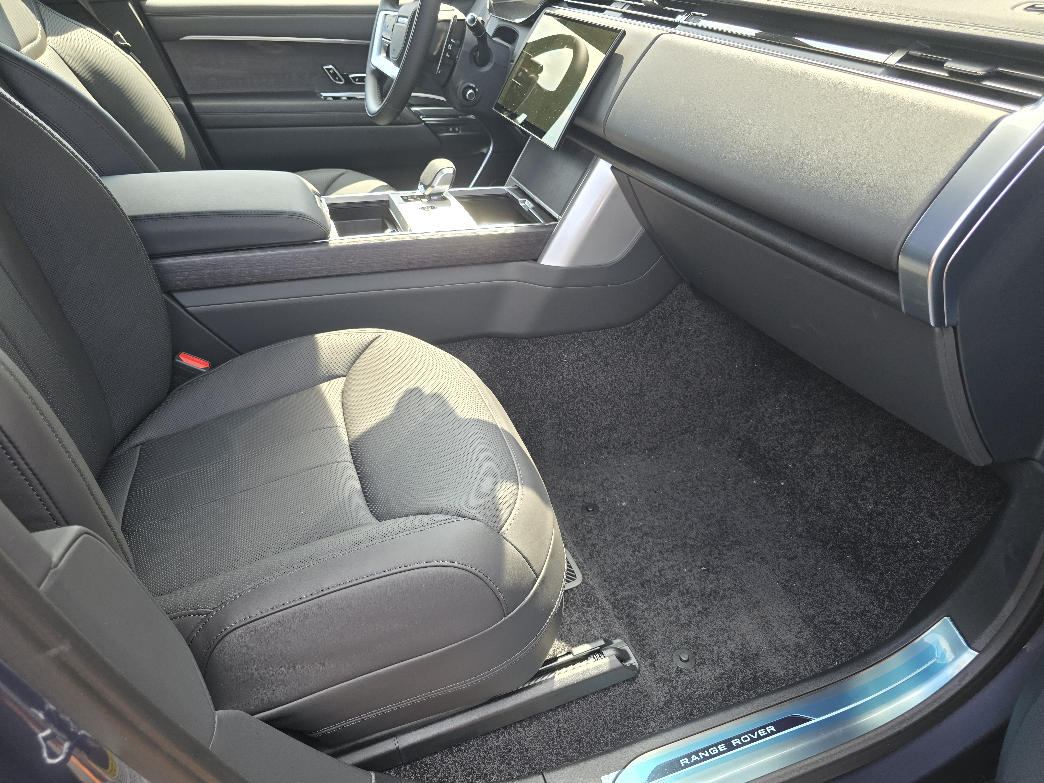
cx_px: 522
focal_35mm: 23
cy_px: 392
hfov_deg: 73.9
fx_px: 694
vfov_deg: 58.9
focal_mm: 6.3
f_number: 1.7
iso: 32
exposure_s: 1/180
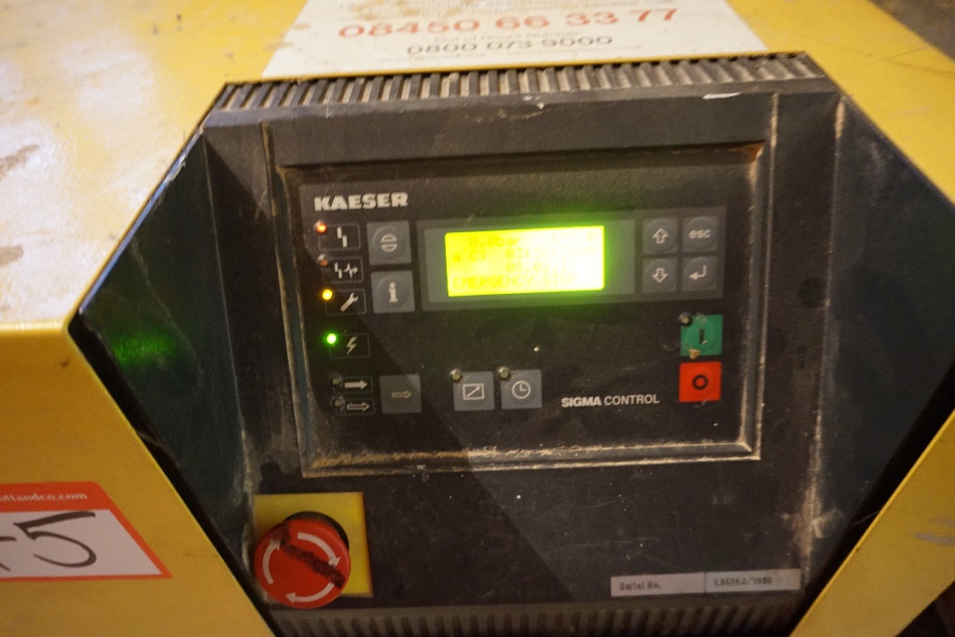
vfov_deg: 53.1
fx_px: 637
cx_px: 478
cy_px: 318
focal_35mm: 24
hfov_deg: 73.7
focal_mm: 16
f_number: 3.5
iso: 3200
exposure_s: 1/6
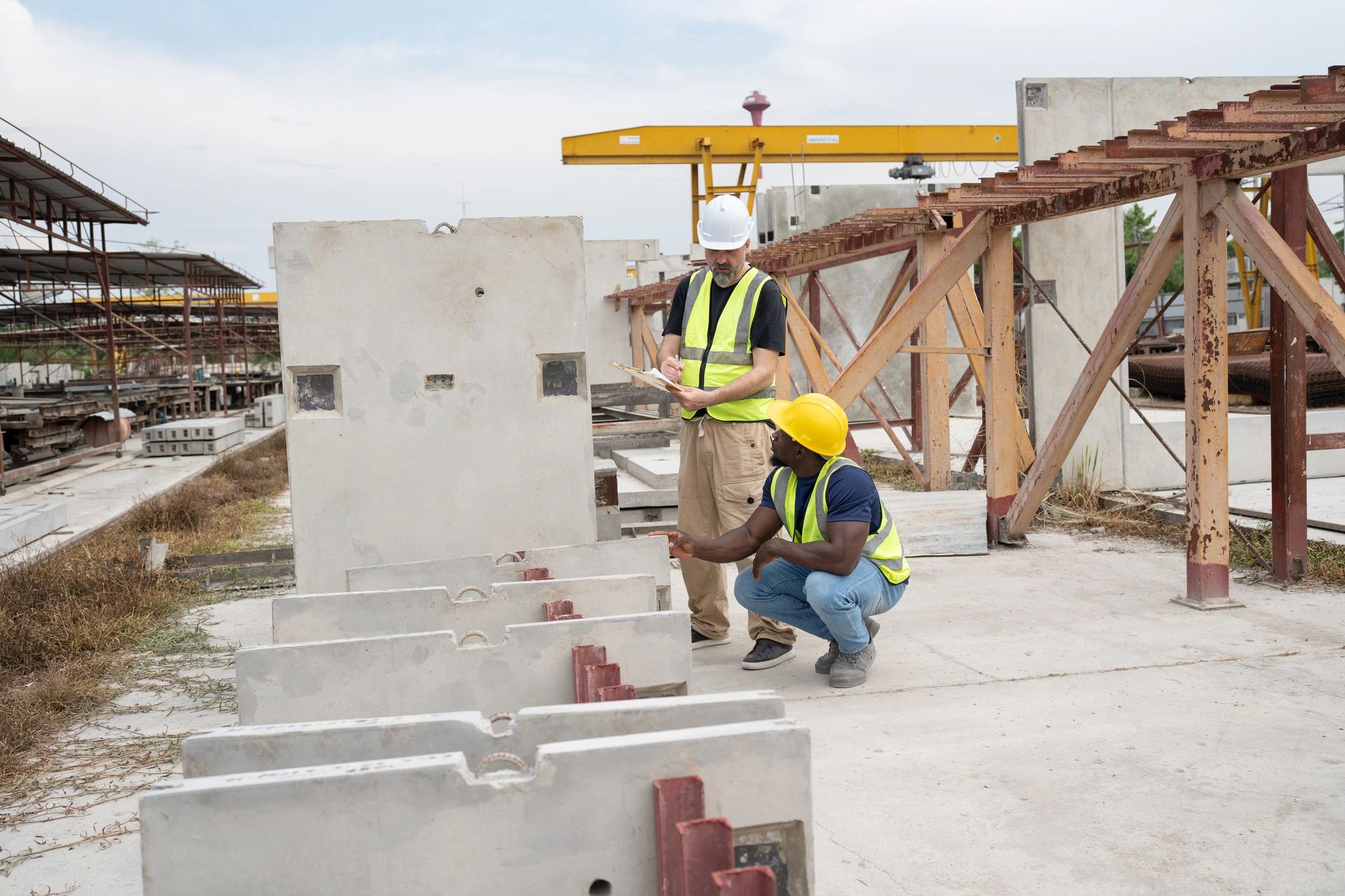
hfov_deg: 54.4
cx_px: 672
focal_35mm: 35
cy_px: 448
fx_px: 1308
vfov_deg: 37.9
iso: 100
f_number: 4
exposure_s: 1/500
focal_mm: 35
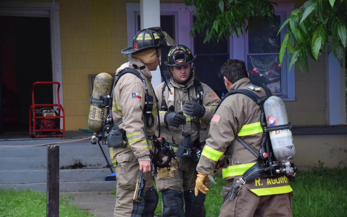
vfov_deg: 10.7
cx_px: 174
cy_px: 110
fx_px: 1163
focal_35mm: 123
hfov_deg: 17.0
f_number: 5.3
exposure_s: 1/500
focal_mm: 80
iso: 2200
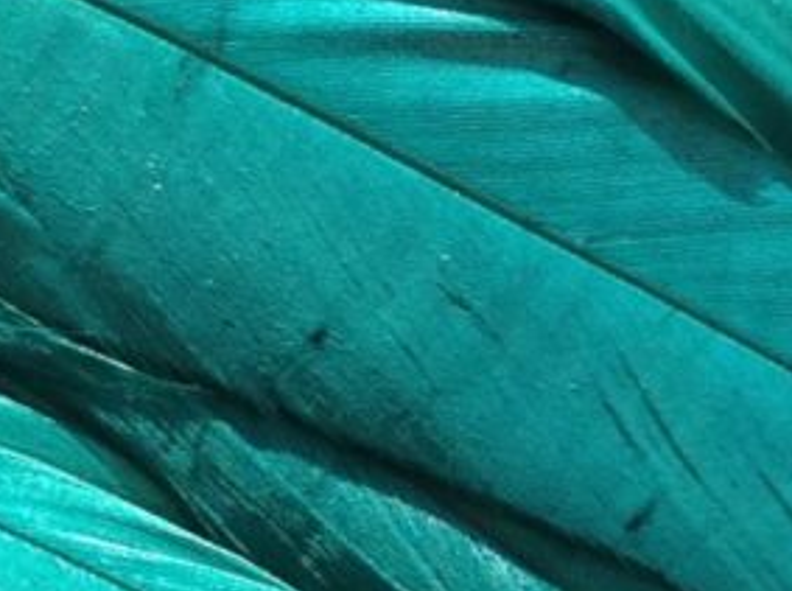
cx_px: 582
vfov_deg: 7.2
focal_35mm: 203
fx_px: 4635
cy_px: 878
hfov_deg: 9.8
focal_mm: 4.28
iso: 50
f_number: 2.4
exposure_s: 1/657
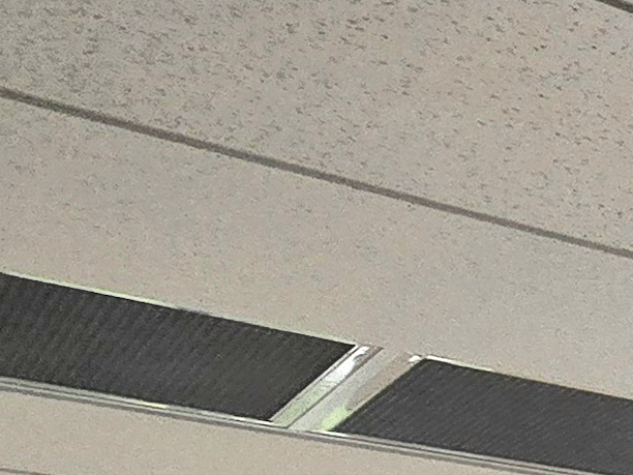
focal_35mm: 85
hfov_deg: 13.9
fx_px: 1554
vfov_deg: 14.3
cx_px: 1602
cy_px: 963
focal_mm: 2.2
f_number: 2.2
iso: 80
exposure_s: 1/100
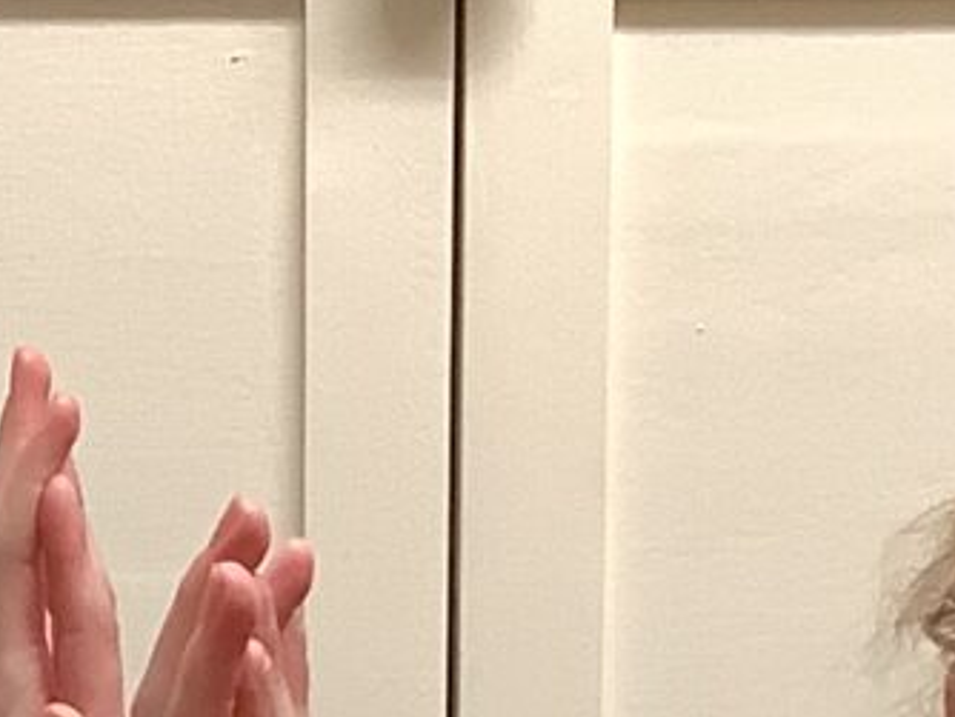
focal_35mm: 190
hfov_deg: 10.4
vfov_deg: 7.3
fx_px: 5246
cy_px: 1817
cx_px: 140
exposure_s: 1/50
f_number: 2.4
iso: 160
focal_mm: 3.3
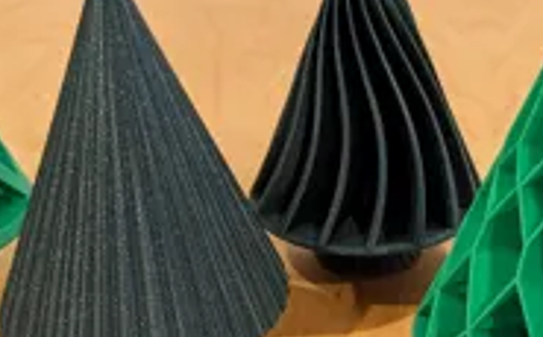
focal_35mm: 62
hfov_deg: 32.7
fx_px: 916
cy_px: 135
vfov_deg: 20.8
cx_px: 364
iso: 276
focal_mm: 4.38
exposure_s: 1/25
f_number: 1.73
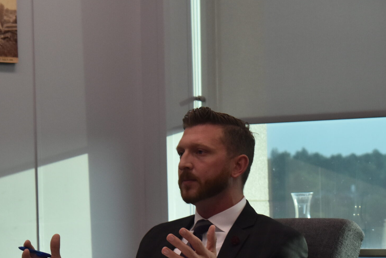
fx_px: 1543
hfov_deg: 14.3
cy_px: 165
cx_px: 216
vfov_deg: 9.5
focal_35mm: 144
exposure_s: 1/125
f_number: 5.6
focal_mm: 55
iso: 800
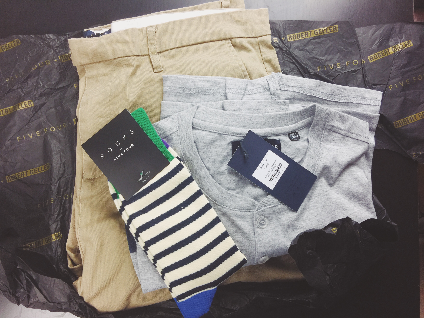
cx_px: 212
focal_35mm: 29
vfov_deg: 48.2
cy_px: 159
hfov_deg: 61.7
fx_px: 355
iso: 32
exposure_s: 1/30
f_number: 2.2
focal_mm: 4.15
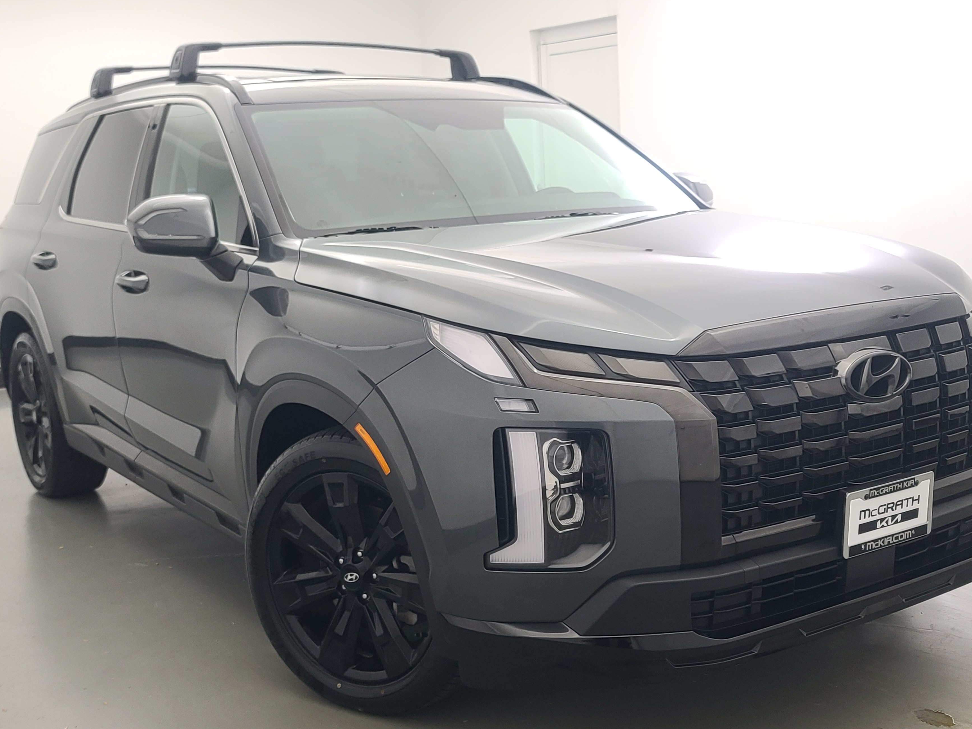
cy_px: 406
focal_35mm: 29
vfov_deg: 48.1
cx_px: 509
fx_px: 814
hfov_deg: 61.6
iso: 320
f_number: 1.8
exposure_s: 1/40
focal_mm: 7
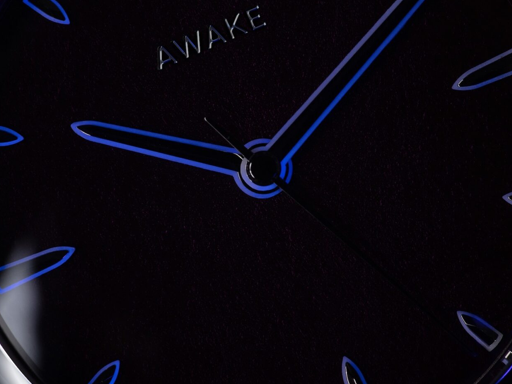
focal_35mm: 177
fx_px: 2619
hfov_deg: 11.2
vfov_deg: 8.4
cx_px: 242
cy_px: 192
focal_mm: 71
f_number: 9
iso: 100
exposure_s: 1/30
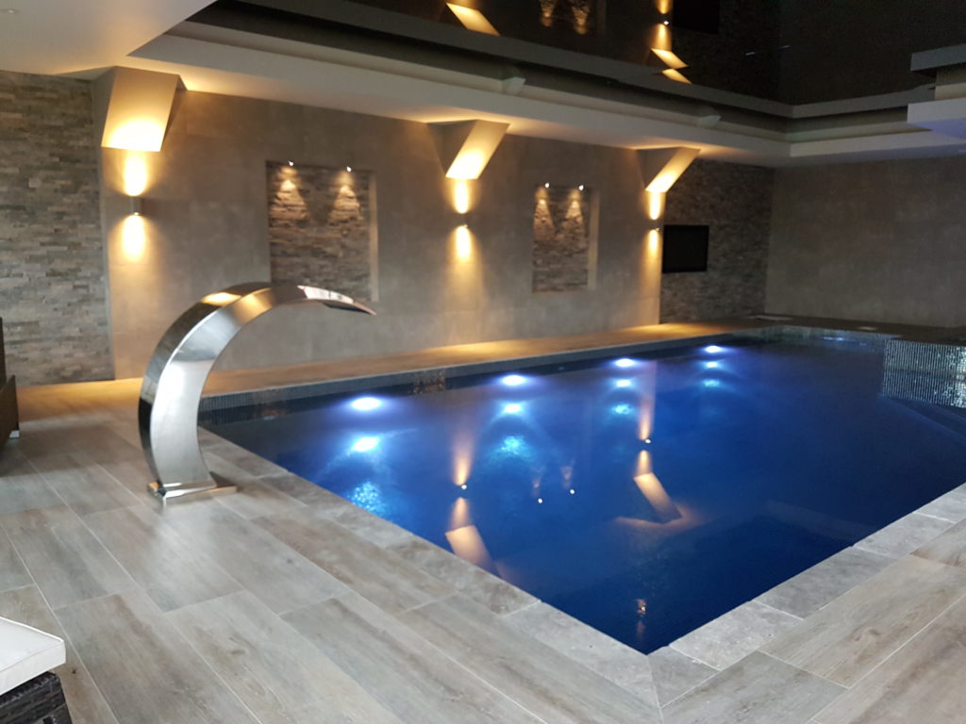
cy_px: 362
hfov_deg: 67.3
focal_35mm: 26
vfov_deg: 53.1
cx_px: 483
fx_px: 726
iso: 200
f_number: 1.7
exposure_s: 1/25
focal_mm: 4.2
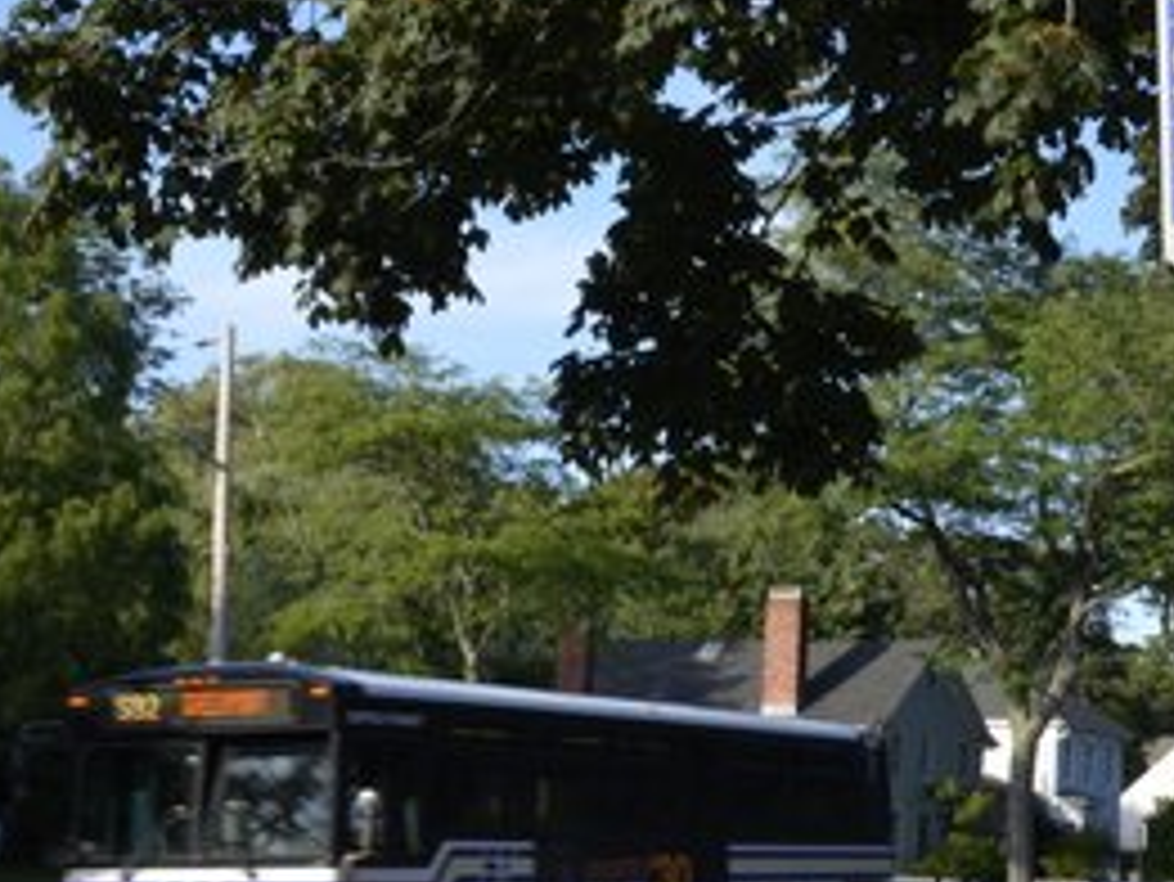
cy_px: 328
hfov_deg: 24.4
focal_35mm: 80
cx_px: 697
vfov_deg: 18.4
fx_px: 2714
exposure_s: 1/80
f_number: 16
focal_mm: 24
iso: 400
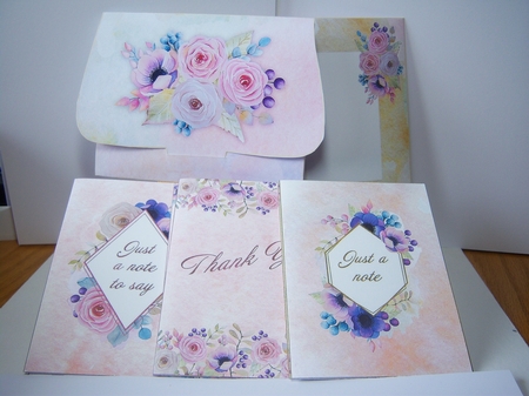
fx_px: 550
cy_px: 198
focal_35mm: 36
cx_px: 264
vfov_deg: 39.6
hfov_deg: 51.4
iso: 80
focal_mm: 7.5
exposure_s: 1/80
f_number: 2.8
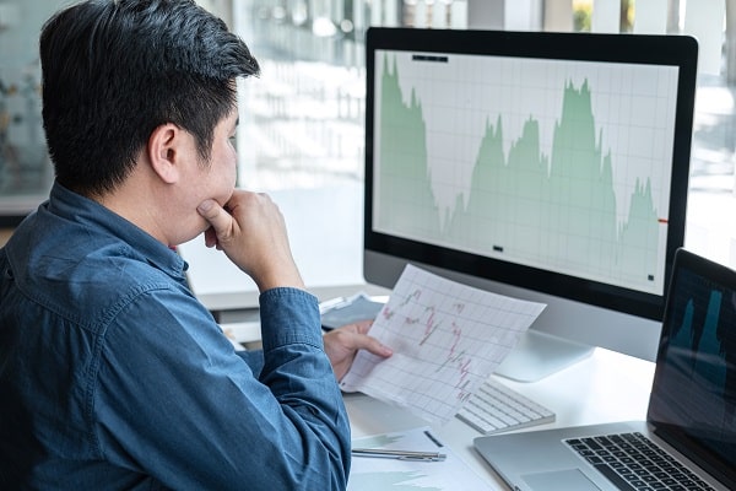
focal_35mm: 53
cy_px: 246
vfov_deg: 25.5
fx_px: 1083
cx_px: 368
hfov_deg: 37.5
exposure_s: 1/160
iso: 200
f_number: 2.8
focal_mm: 35
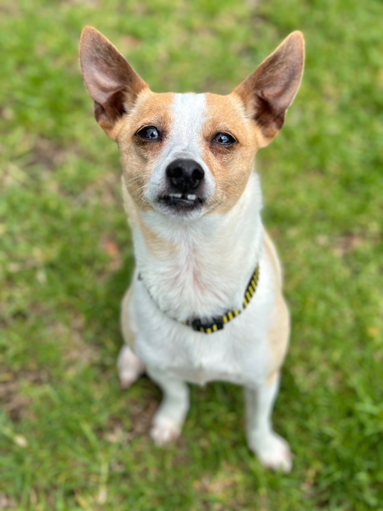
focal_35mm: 48
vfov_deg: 39.7
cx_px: 192
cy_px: 256
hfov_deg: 30.3
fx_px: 708
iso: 80
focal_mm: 6.86
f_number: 1.78
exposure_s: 1/3367
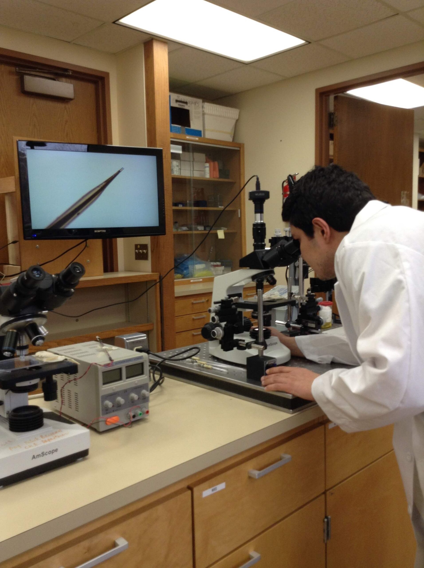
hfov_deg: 42.8
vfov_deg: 55.4
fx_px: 540
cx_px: 212
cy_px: 284
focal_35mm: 33
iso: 50
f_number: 2.4
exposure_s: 1/24
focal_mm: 3.3
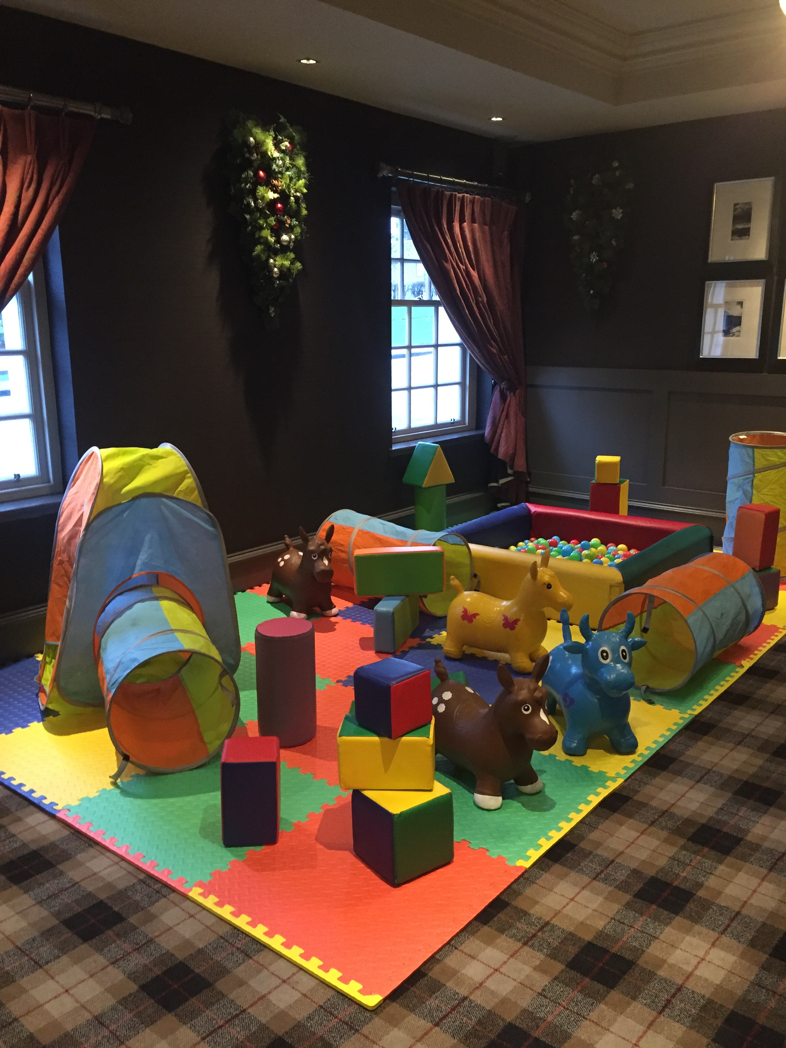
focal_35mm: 29
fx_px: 878
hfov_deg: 48.2
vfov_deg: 61.7
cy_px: 524
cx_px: 393
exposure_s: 1/17
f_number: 2.2
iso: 250
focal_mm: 4.15
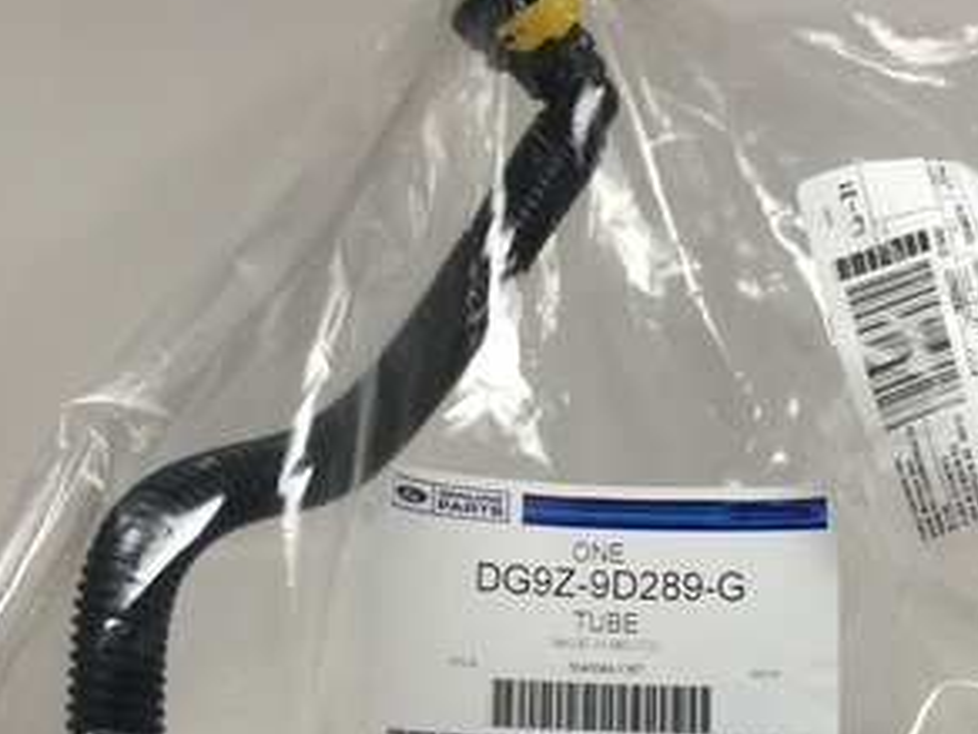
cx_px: 623
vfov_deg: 21.2
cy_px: 640
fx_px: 1921
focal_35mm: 68
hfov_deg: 28.4
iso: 25
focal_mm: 3.3
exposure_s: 1/40
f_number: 2.4
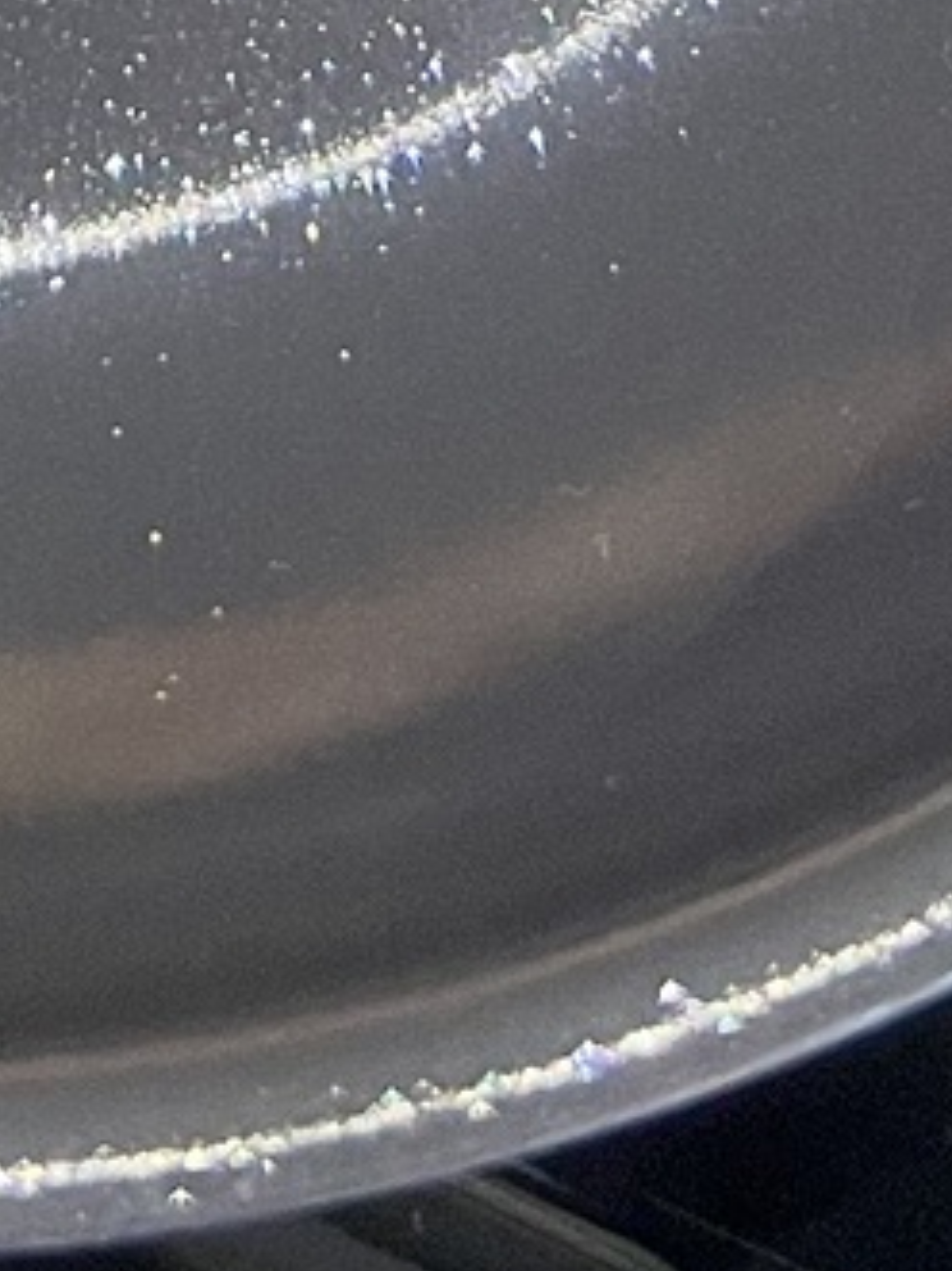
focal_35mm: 157
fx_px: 5761
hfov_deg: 9.3
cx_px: -200
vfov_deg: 10.6
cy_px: -1905
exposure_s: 1/60
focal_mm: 5.7
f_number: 1.5
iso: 125
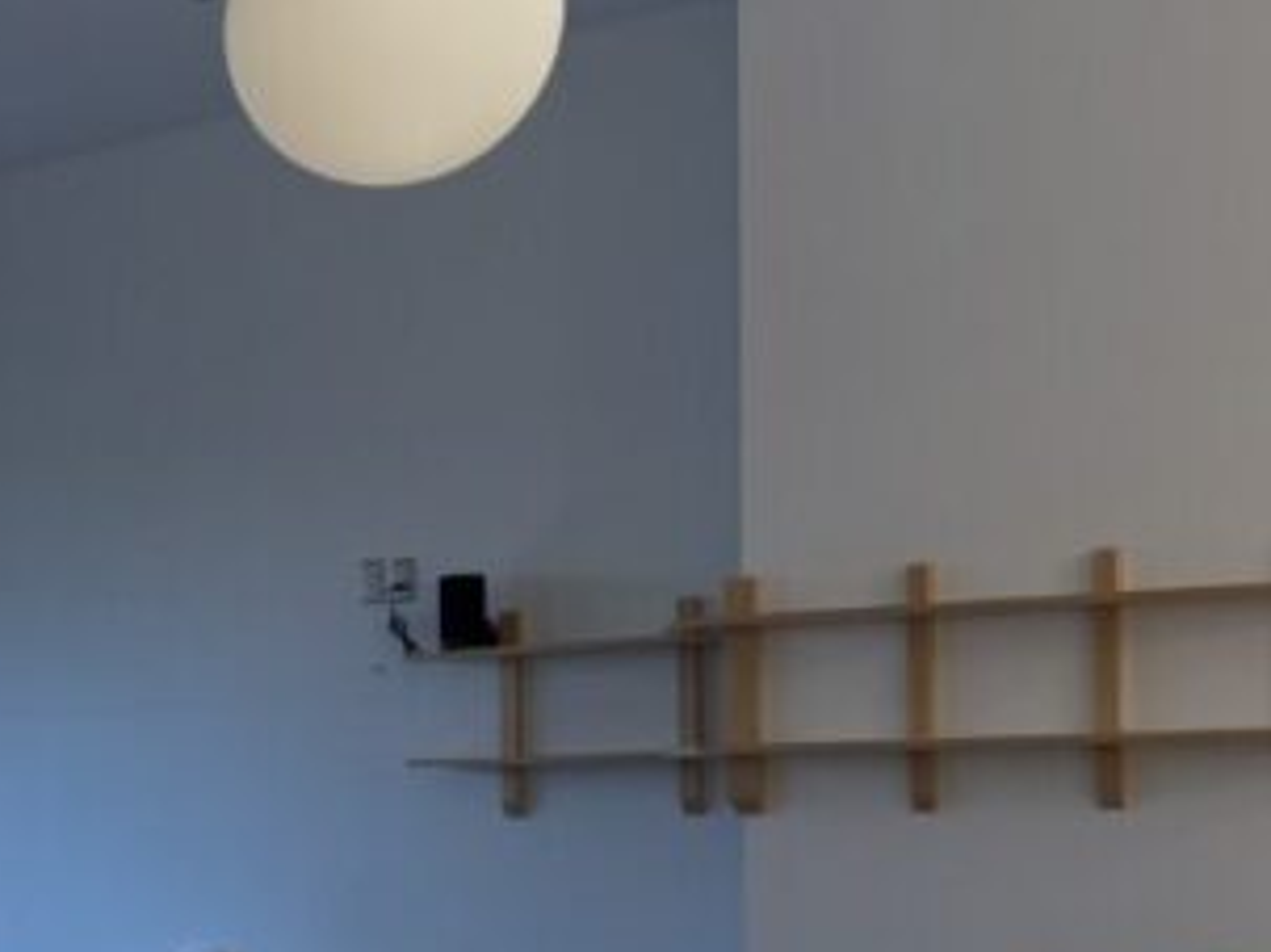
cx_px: -403
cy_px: 858
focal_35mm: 81
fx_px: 2973
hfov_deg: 21.7
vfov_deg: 17.9
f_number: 1.78
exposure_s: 1/100
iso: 100
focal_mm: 6.76
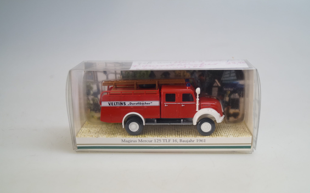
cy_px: 99
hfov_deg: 46.2
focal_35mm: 43
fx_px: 363
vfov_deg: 29.9
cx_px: 155
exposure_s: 1/160
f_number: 4.5
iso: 640
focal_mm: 28
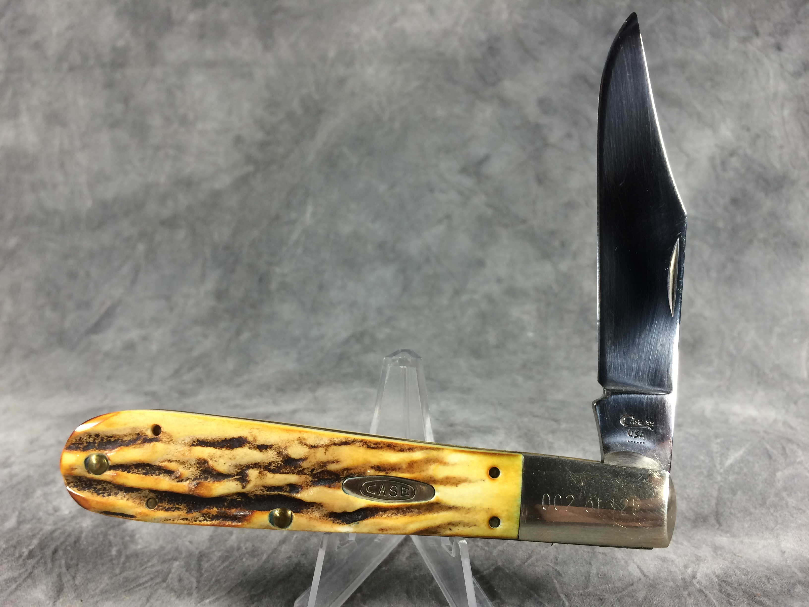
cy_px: 304
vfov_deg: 48.2
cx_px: 404
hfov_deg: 61.7
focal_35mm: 29
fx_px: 678
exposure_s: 1/40
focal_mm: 4.15
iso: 32
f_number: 2.2
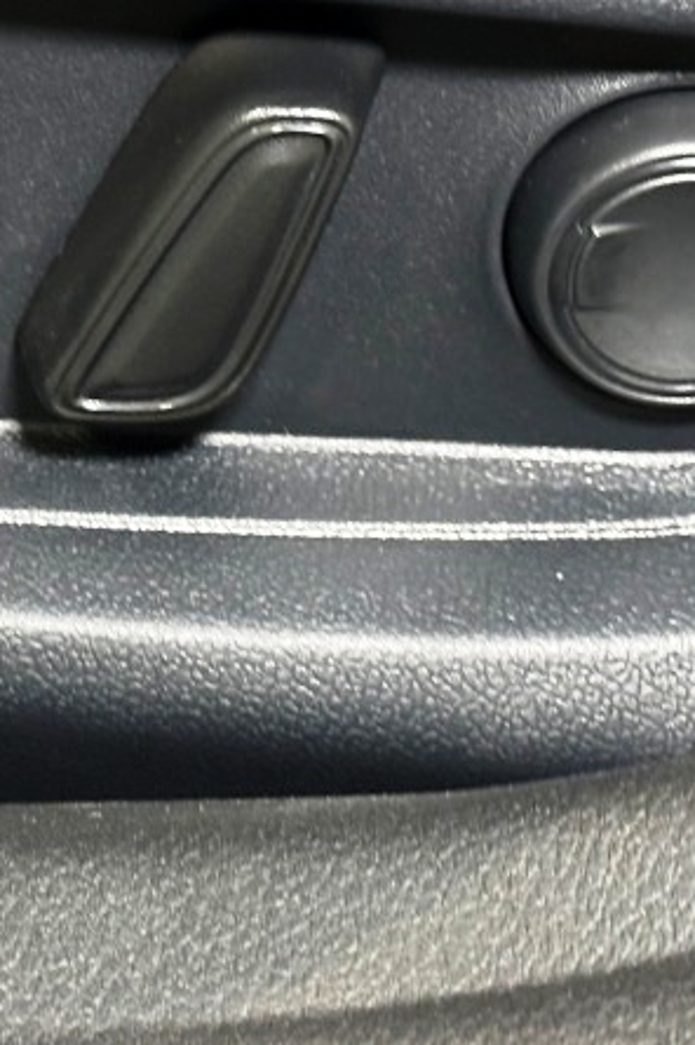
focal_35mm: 115
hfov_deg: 11.9
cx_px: 153
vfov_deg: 17.7
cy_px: 312
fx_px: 3335
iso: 500
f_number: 1.78
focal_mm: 6.86
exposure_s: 1/30
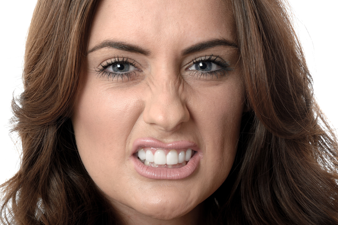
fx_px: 985
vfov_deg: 13.0
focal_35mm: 105
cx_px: 169
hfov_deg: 19.5
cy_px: 112
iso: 100
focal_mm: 105
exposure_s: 1/200
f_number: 16
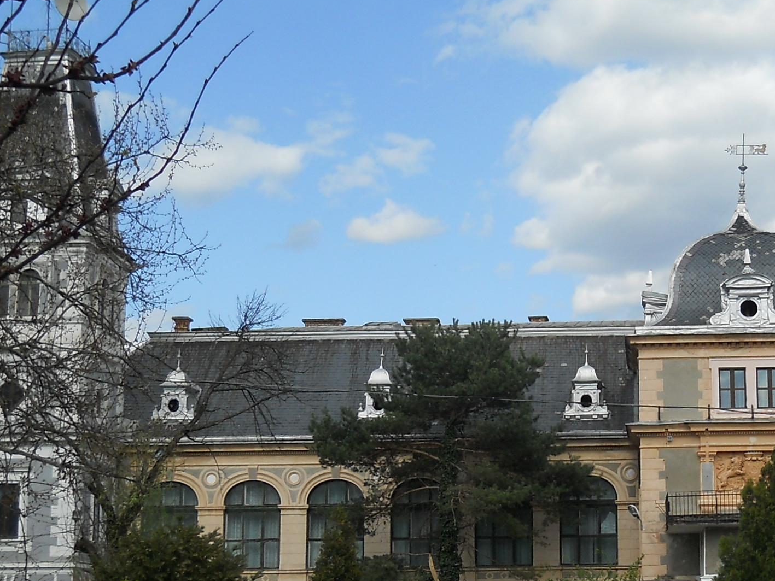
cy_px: 401
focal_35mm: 75
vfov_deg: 19.6
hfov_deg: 25.7
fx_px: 1679
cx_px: 578
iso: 80
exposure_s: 1/400
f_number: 5.5
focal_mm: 6.72
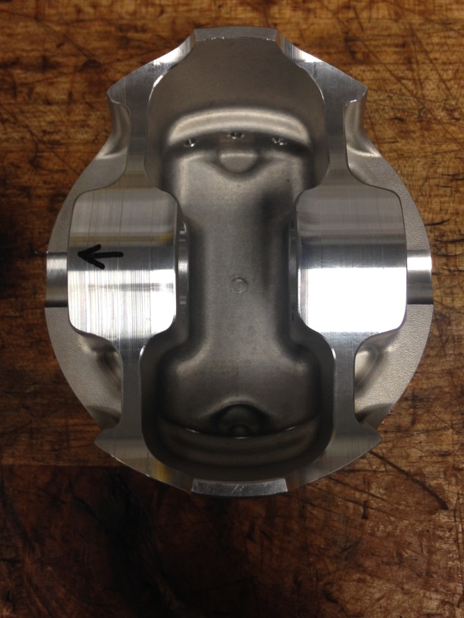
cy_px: 276
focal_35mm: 38
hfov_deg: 37.7
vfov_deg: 48.9
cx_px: 242
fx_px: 679
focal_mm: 4.12
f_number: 2.4
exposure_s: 1/24
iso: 50
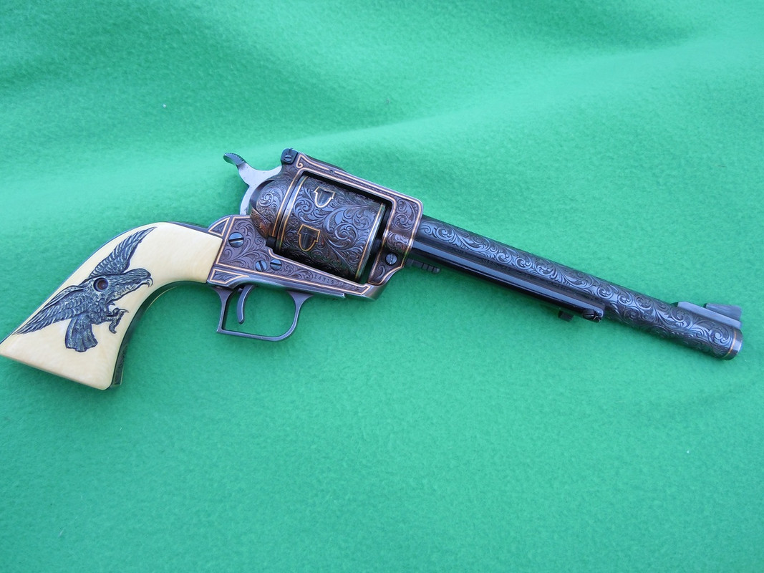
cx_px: 382
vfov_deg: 46.8
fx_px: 662
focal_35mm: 30
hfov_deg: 60.0
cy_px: 286
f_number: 3.5
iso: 200
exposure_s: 1/60
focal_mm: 5.4
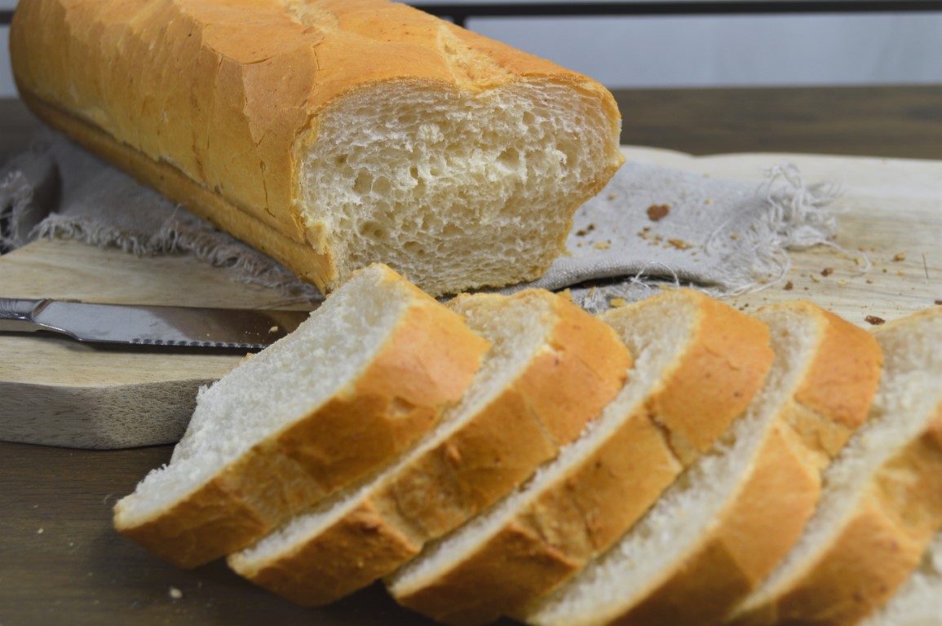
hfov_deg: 45.0
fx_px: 1137
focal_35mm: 44
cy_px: 313
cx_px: 471
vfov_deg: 30.8
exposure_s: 1/15
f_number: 5.6
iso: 100
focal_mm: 29
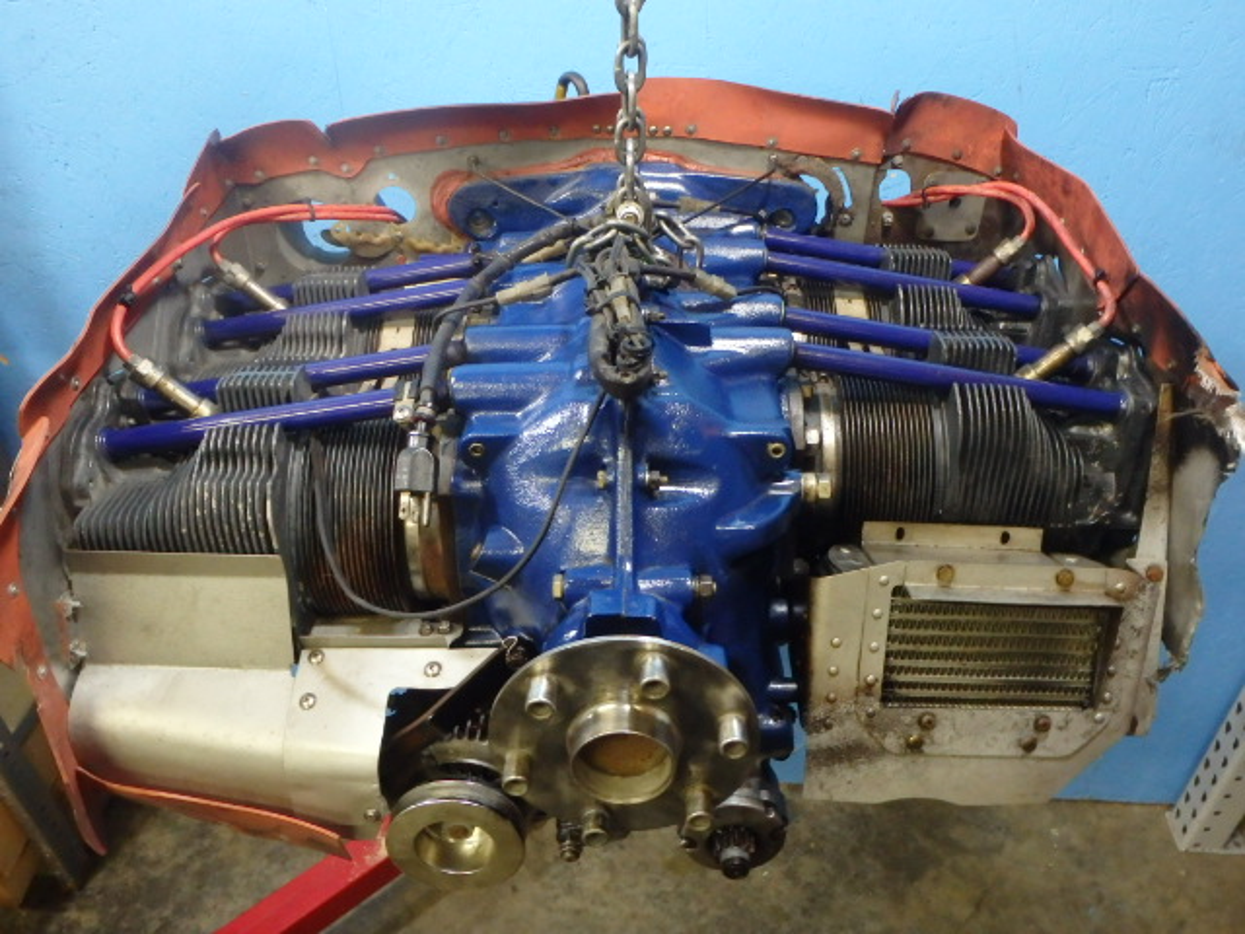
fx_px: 1007
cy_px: 467
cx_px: 622
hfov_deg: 63.4
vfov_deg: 49.7
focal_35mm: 28
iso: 800
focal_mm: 5
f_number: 3.9
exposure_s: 1/13
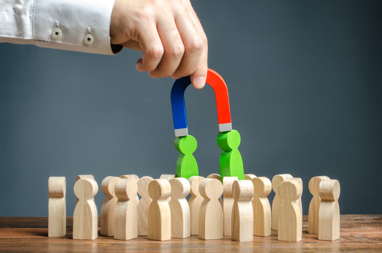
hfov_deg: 24.7
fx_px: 874
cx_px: 191
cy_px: 126
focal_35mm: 82
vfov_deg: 16.5
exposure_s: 1/200
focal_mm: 55
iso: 100
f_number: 5.6
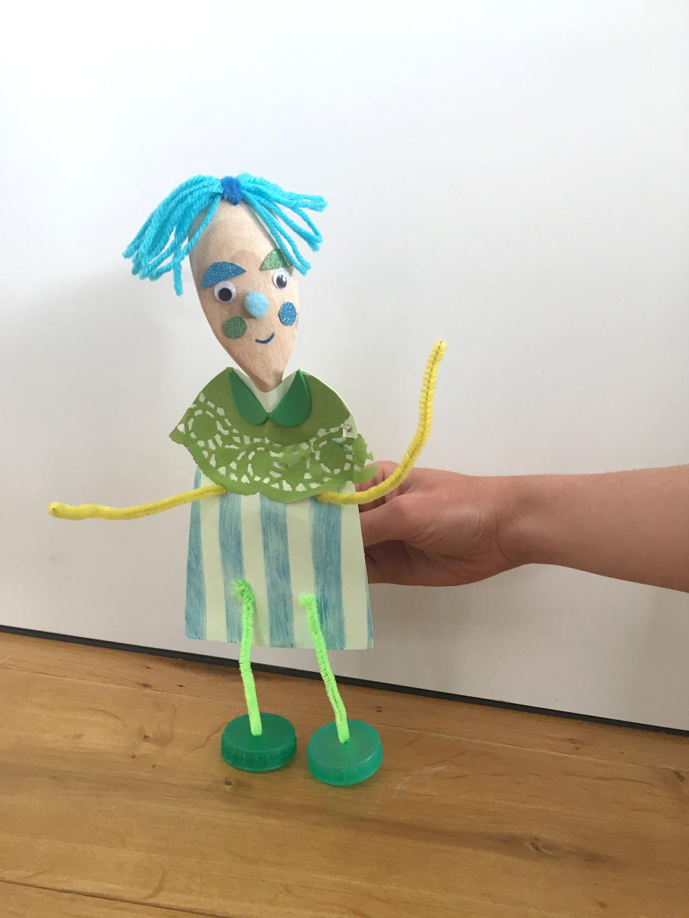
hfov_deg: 48.2
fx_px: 770
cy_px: 459
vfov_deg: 61.7
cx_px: 344
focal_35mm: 29
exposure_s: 1/33
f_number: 2.2
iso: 32
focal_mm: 4.15
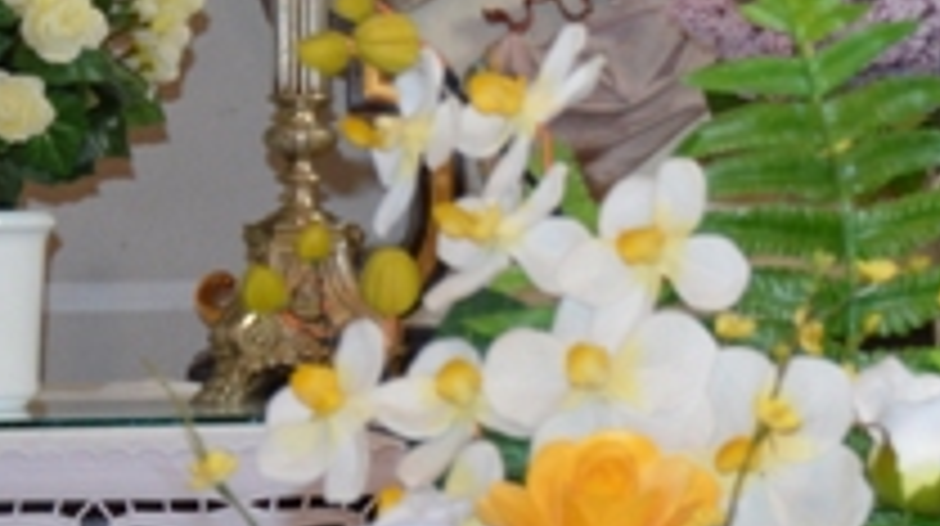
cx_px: 1884
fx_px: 7494
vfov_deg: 4.0
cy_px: 2
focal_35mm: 301
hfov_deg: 6.9
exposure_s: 1/60
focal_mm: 40
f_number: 4.5
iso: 720
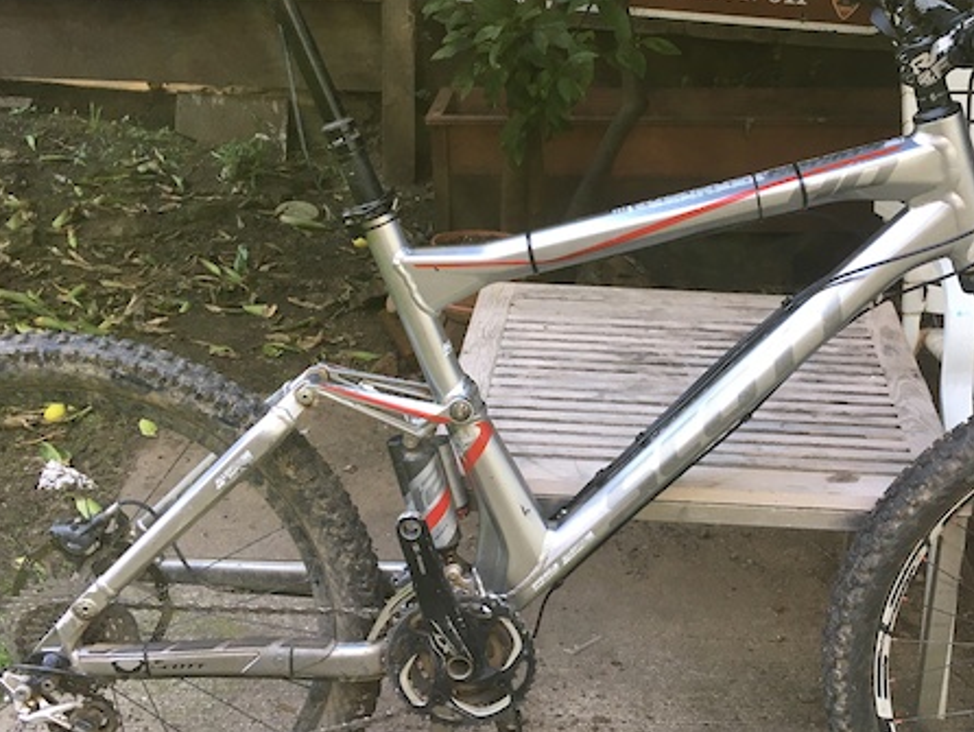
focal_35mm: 52
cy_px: 343
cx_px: 611
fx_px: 1464
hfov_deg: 36.6
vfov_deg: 28.1
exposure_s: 1/40
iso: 25
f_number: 2.2
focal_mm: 4.15
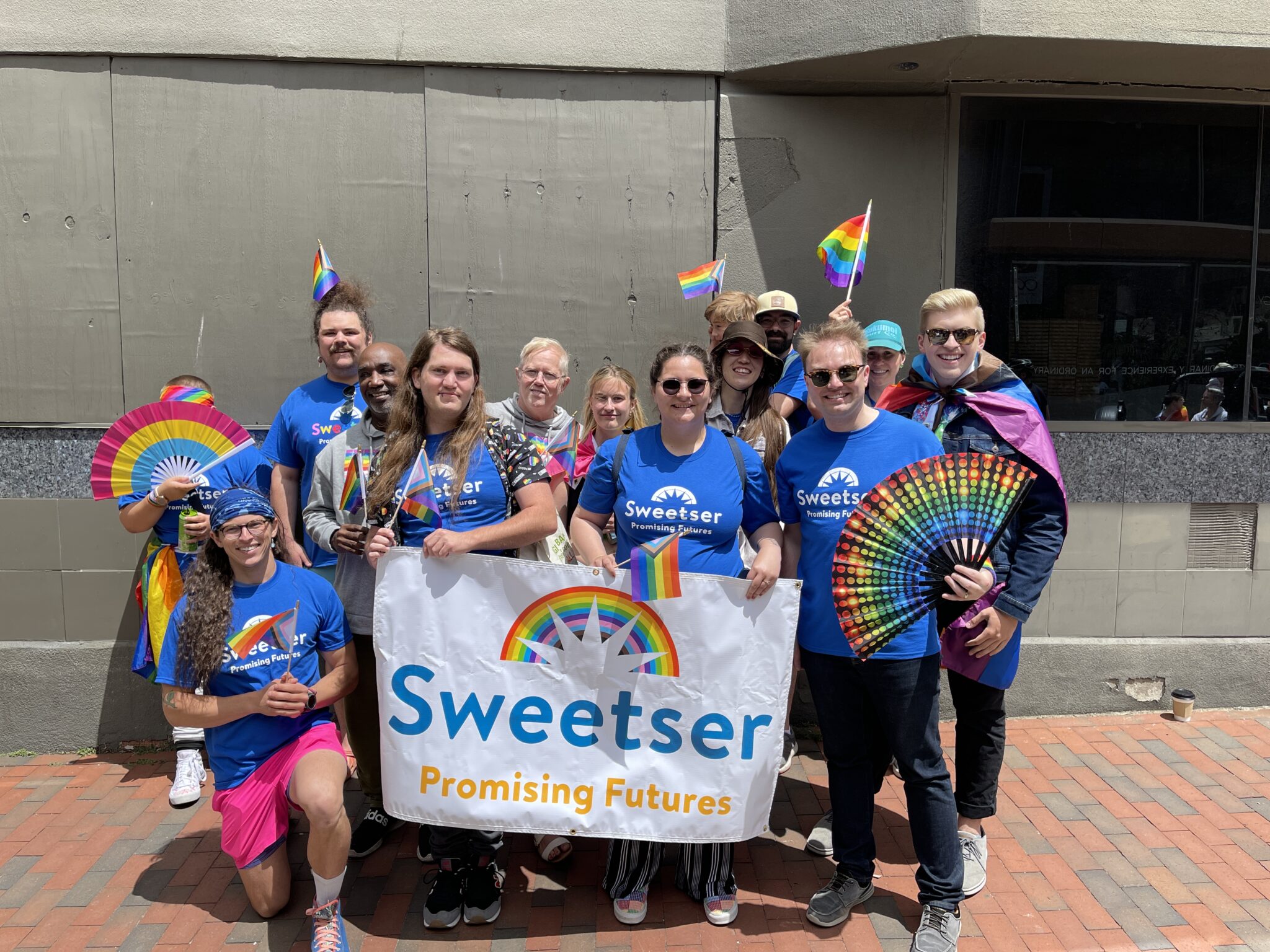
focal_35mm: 26
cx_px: 635
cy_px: 476
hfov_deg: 67.3
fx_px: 954
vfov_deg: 53.1
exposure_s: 1/3663
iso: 50
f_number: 1.6
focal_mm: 5.1
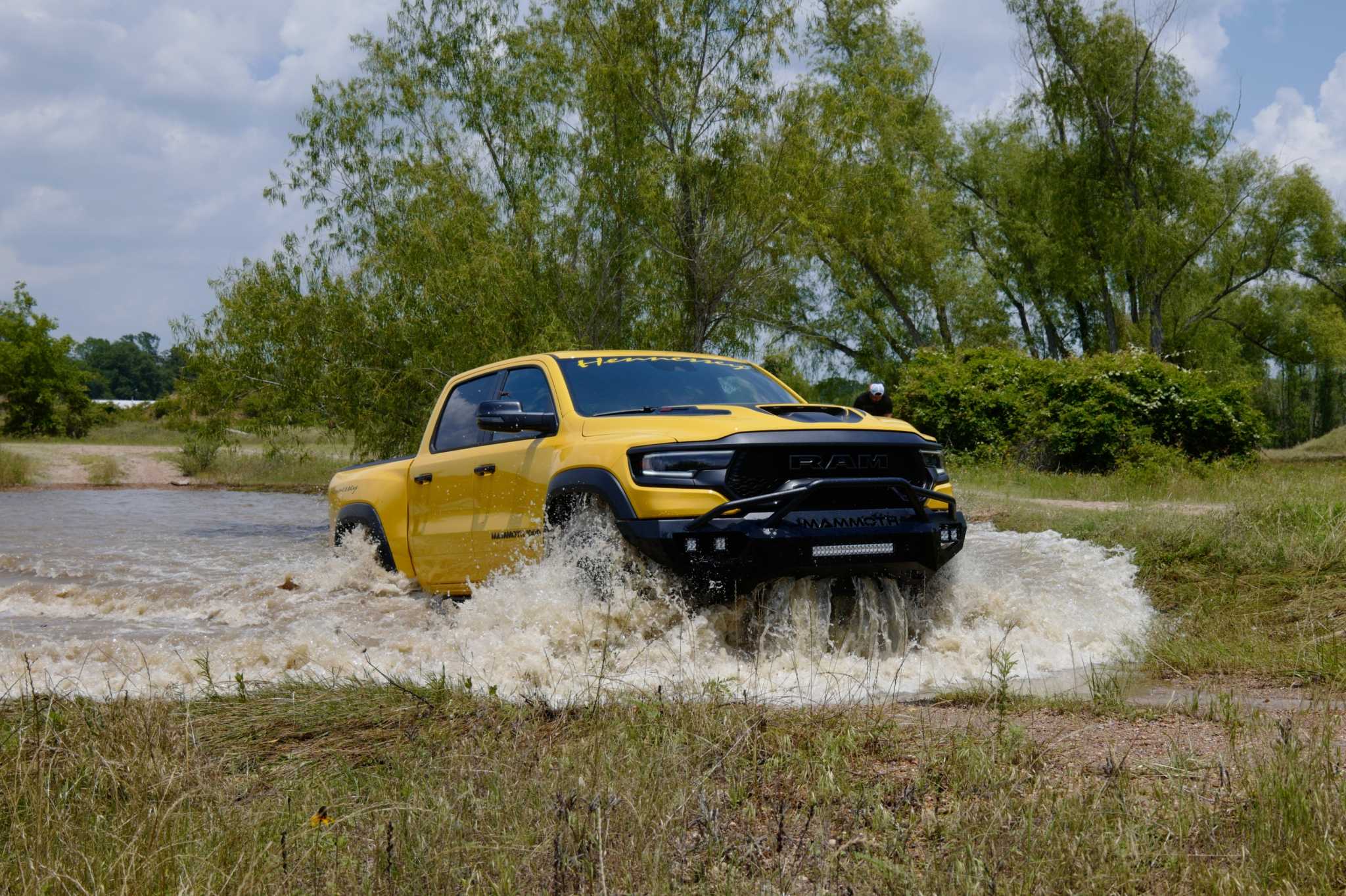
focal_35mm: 38
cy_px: 448
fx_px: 1420
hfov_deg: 50.7
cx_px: 673
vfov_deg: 35.0
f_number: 4.5
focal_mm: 25
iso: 100
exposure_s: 1/1000
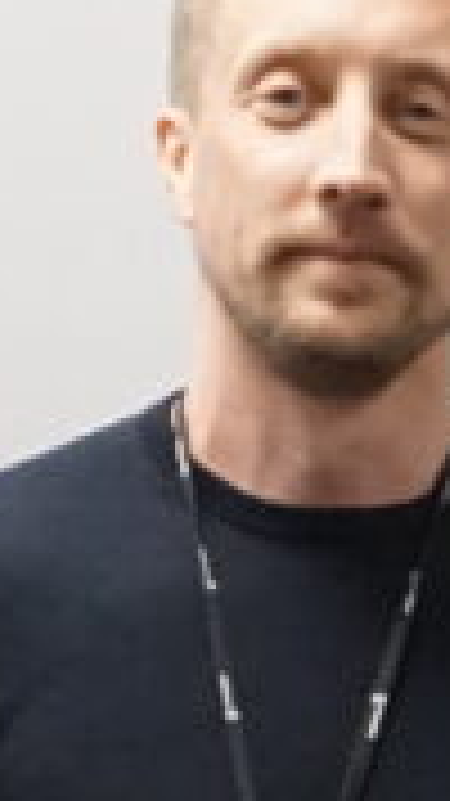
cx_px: 1526
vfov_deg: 7.3
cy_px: 1490
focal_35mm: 285
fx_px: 6041
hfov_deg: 4.1
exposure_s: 1/60
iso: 2500
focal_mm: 21
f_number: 7.1
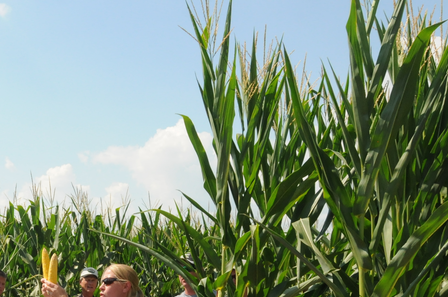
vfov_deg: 21.2
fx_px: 771
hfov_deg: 30.9
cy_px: 288
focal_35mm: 62
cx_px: 44
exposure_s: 1/640
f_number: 13
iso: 800
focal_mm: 18
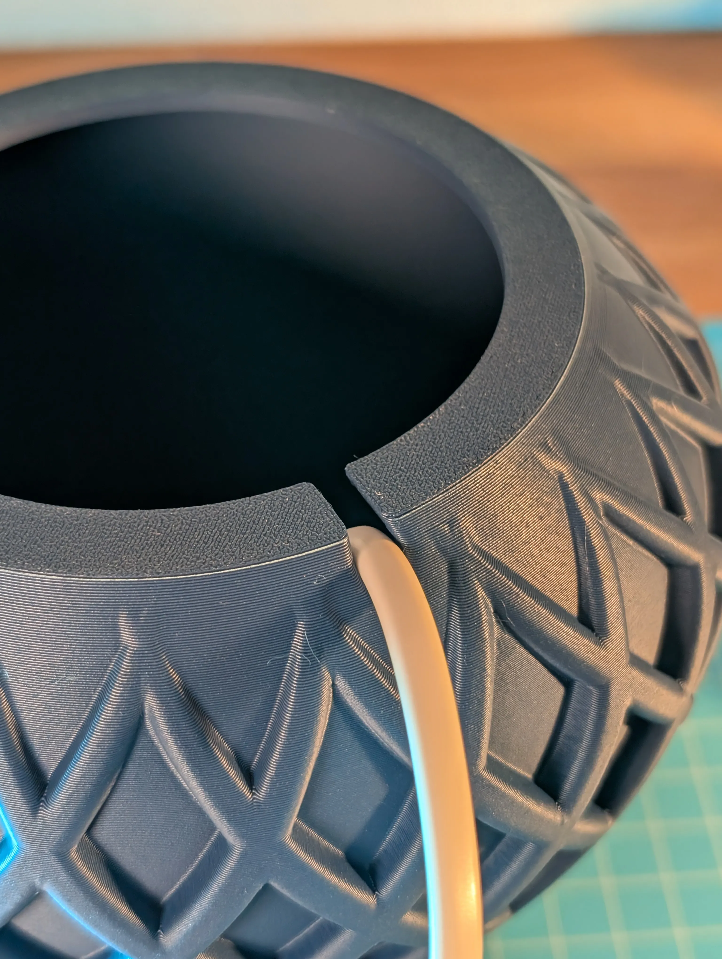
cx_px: 361
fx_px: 1359
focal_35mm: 49
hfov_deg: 29.7
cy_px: 480
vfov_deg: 38.9
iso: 231
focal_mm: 6.9
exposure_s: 1/262
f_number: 1.68
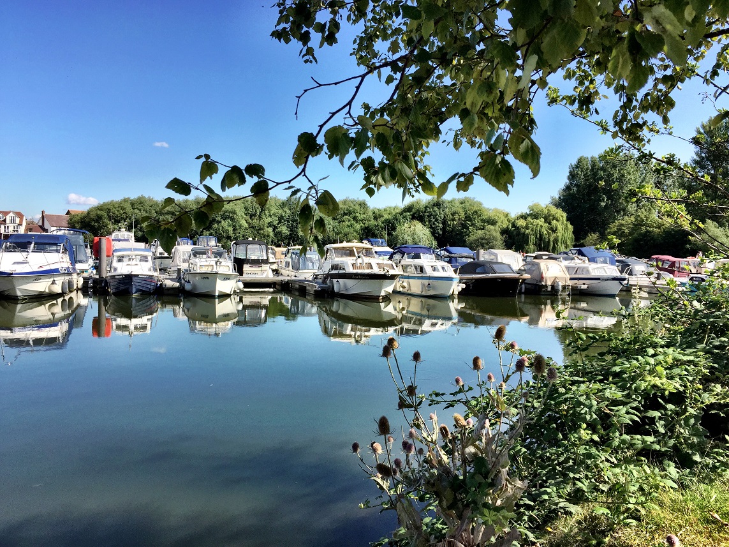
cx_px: 364
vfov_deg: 48.2
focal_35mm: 29
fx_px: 611
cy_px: 274
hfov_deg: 61.7
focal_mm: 4.15
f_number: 2.2
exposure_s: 1/1799
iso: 32
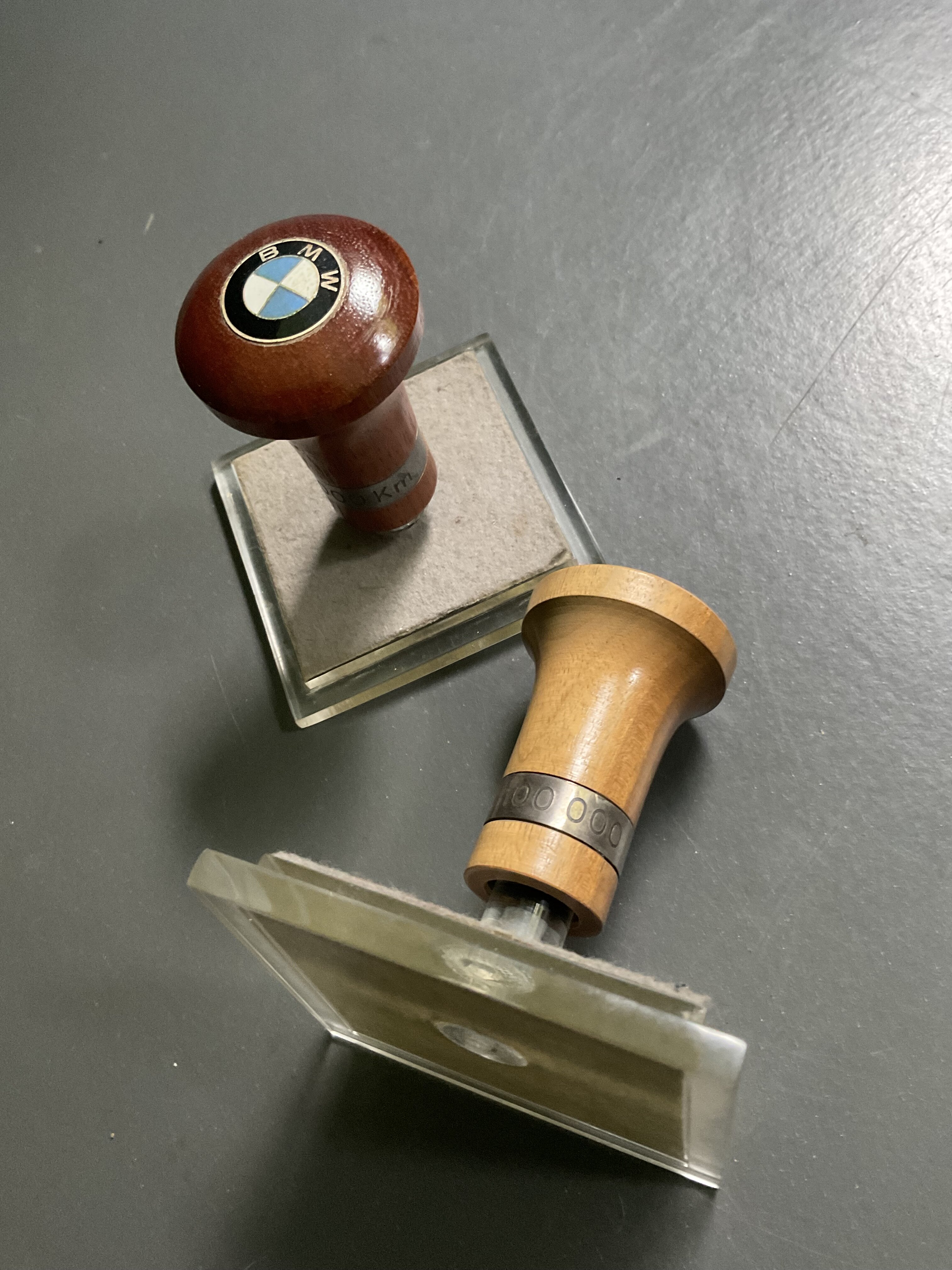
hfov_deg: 48.2
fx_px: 1063
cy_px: 635
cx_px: 476
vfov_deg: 61.7
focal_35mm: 29
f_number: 1.8
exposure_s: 1/59
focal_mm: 3
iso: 320
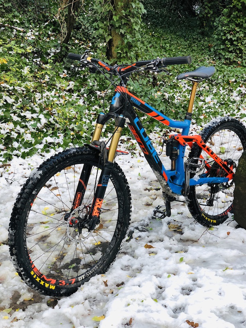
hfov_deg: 28.0
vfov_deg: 36.8
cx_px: 123
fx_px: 493
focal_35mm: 52
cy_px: 164
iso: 32
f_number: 2.4
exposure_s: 1/60
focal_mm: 6
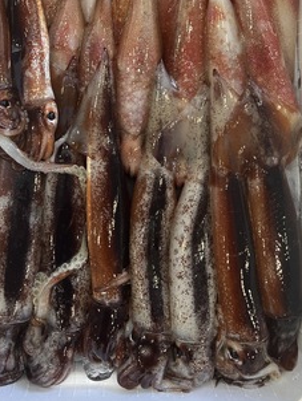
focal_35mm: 43
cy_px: 72
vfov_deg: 41.6
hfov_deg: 33.4
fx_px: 499
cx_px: 106
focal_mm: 5.7
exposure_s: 1/120
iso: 80
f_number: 1.5
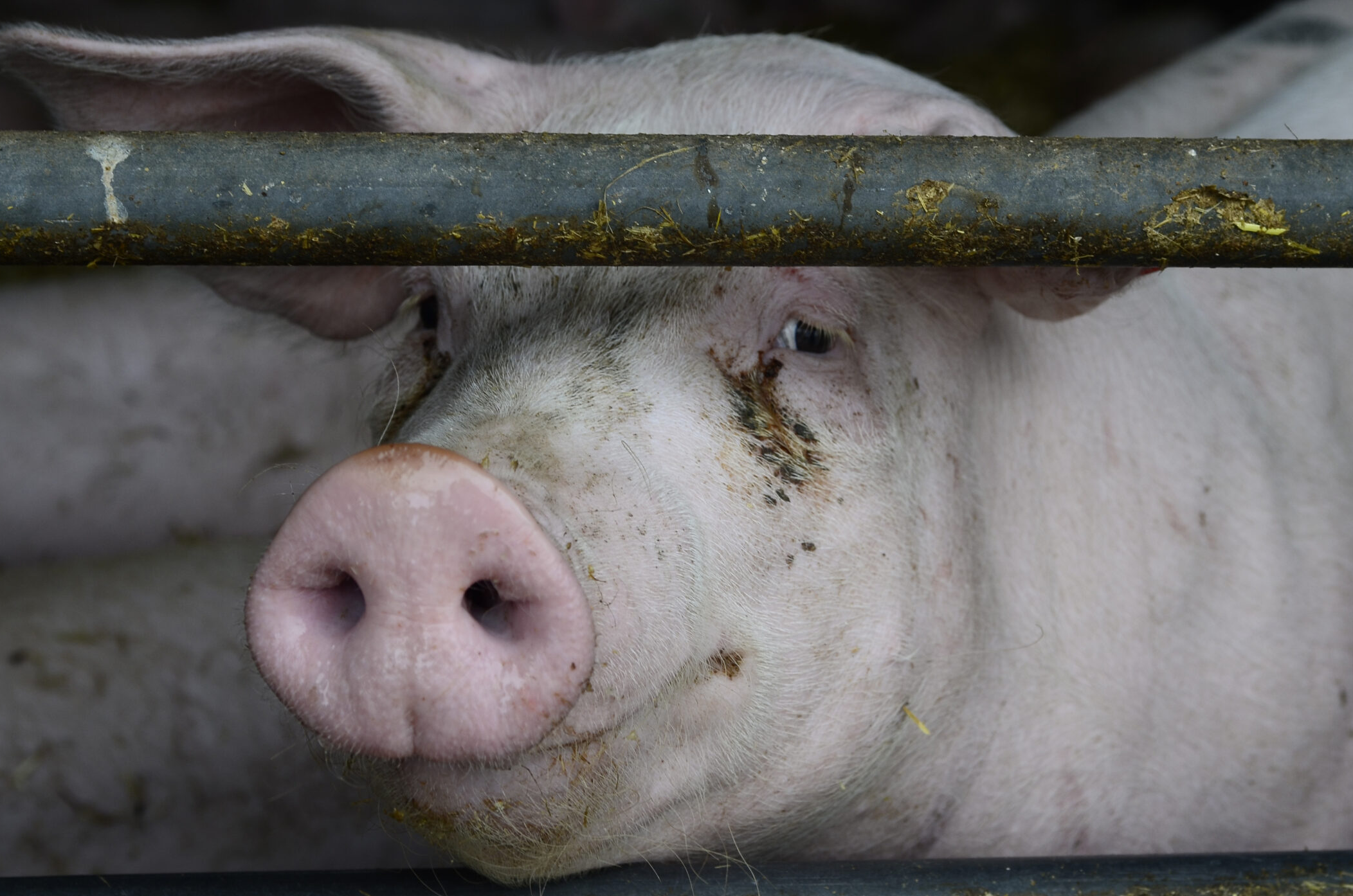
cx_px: 690
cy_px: 447
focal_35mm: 73
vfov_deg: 18.6
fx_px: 2738
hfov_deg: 27.8
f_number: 5.6
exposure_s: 1/125
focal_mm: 40
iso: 200
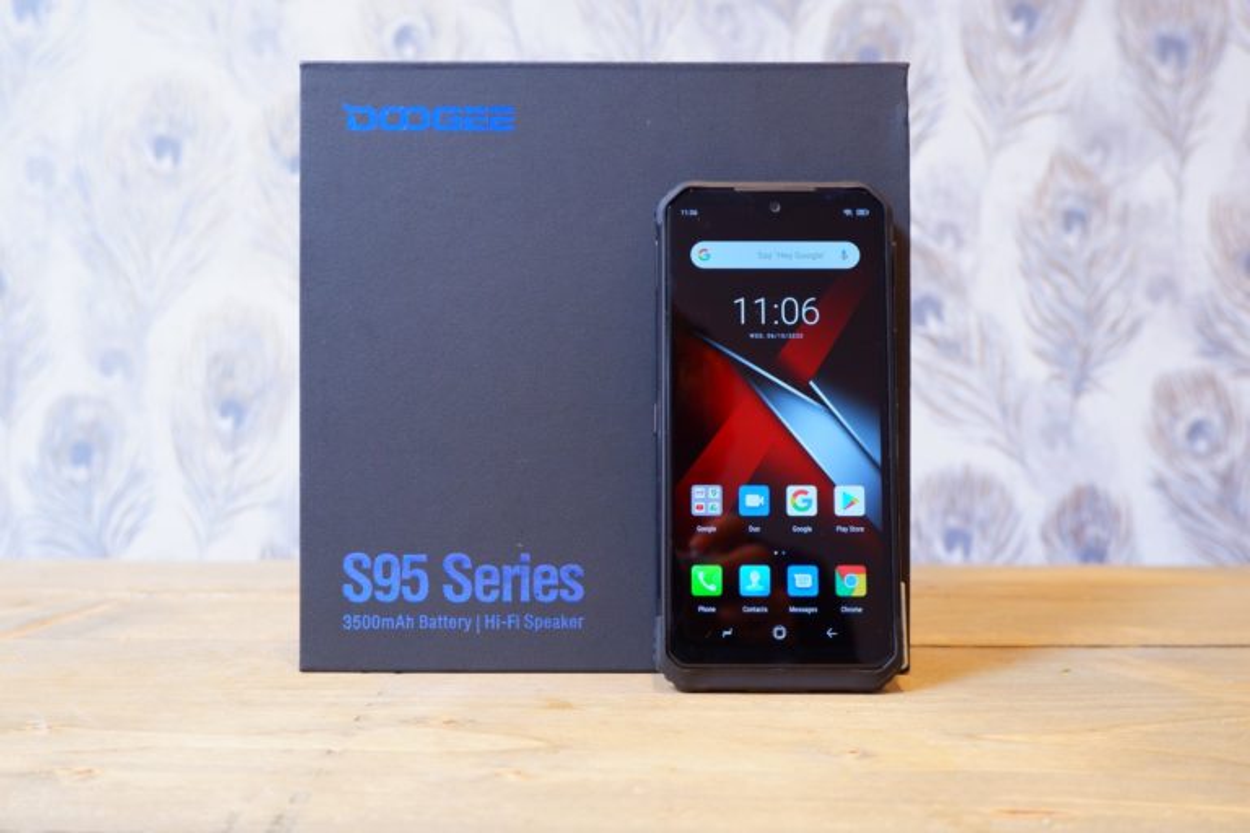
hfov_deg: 50.7
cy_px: 416
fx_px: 1319
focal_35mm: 38
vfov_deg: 35.1
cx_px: 625
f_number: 4.4
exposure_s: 1/38
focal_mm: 25.6
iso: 800
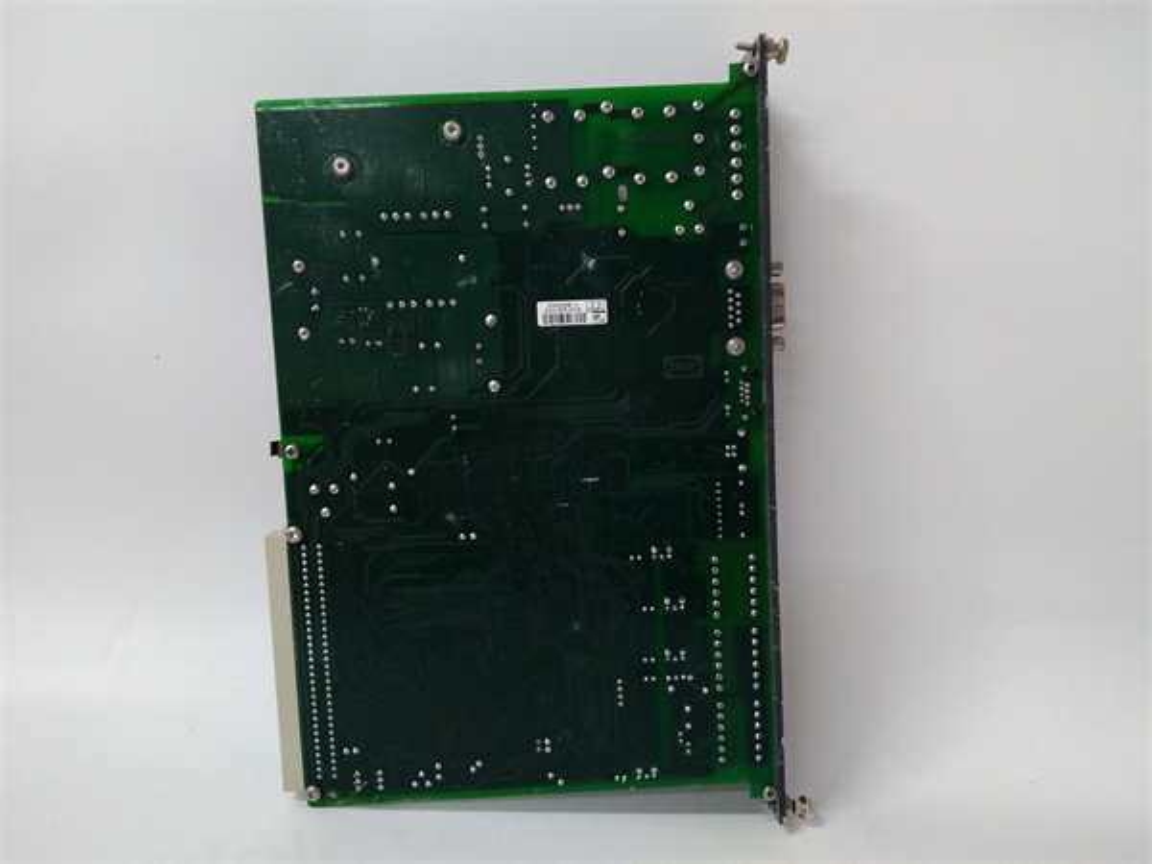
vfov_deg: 51.4
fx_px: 899
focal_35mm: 27
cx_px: 576
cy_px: 432
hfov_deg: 65.3
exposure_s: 1/33
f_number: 2
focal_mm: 3.79
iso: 517
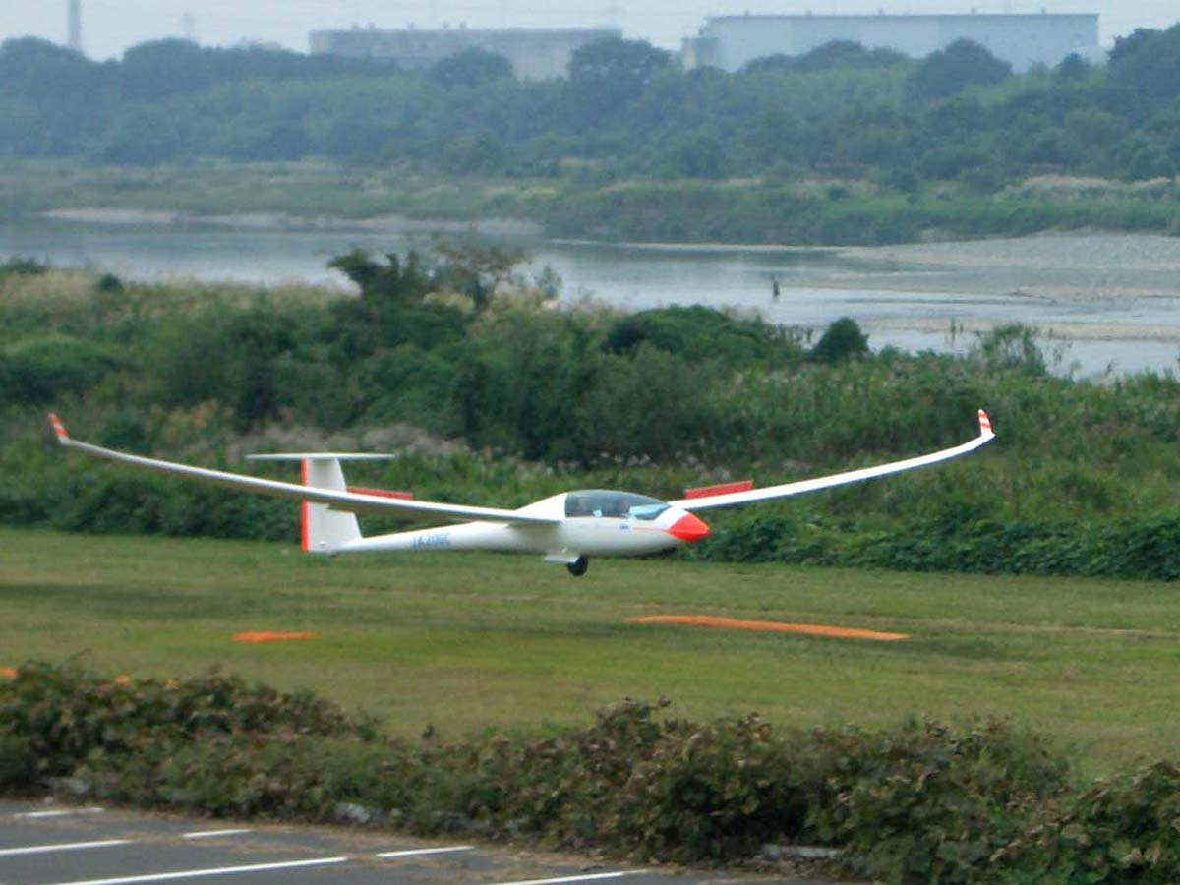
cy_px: 442
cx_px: 590
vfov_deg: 14.1
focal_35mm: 105
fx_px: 3579
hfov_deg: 18.7
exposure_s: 1/400
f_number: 4.8
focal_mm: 17.4
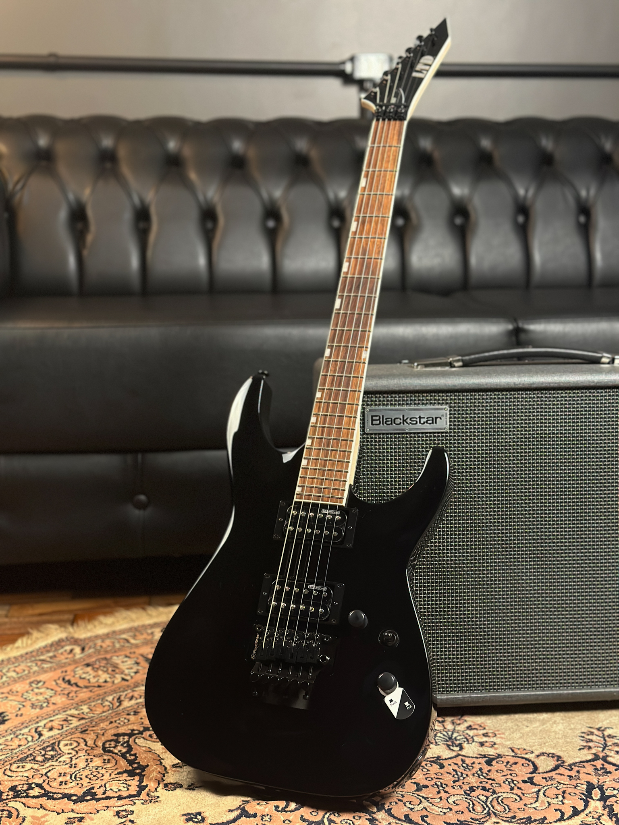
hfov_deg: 30.3
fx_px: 1144
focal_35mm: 48
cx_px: 310
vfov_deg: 39.7
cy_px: 412
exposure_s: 1/40
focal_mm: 6.86
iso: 500
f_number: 1.8
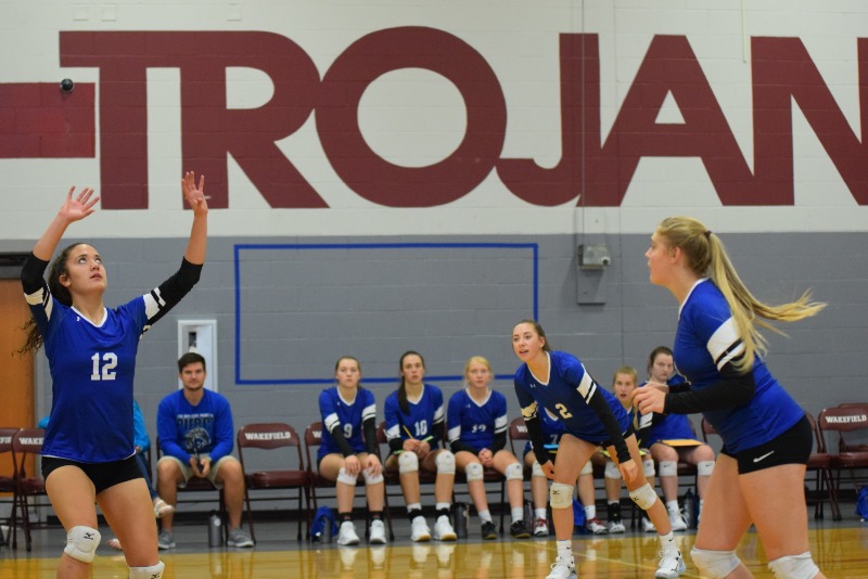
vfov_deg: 13.1
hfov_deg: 19.4
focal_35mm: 105
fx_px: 2532
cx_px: 434
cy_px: 290
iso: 3200
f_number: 2.8
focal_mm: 70
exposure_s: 1/400
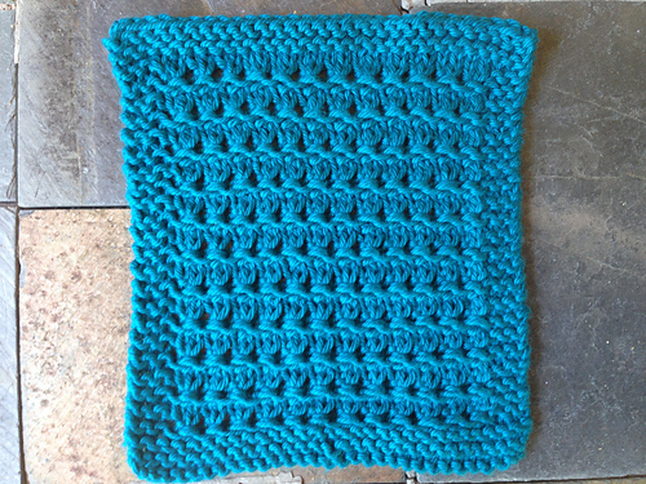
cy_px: 242
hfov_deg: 55.4
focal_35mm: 33
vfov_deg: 42.9
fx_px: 616
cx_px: 323
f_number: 2.4
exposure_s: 1/20
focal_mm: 4.12
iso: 80
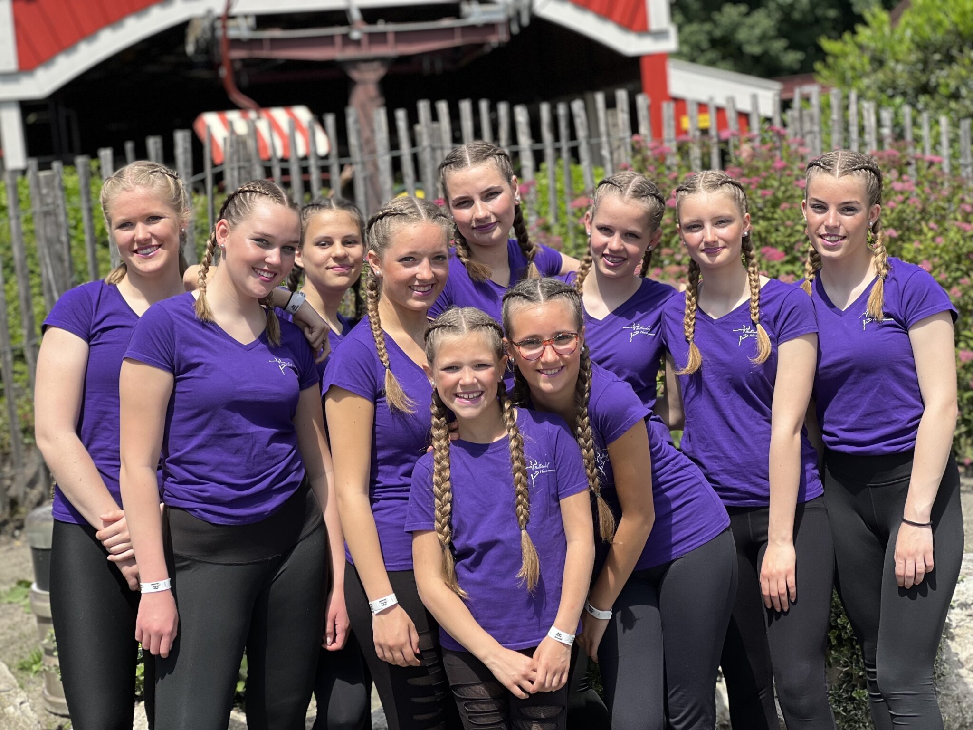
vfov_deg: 19.1
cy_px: 365
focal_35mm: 77
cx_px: 486
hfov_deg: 25.3
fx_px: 2164
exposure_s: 1/451
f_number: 2.8
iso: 32
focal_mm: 9
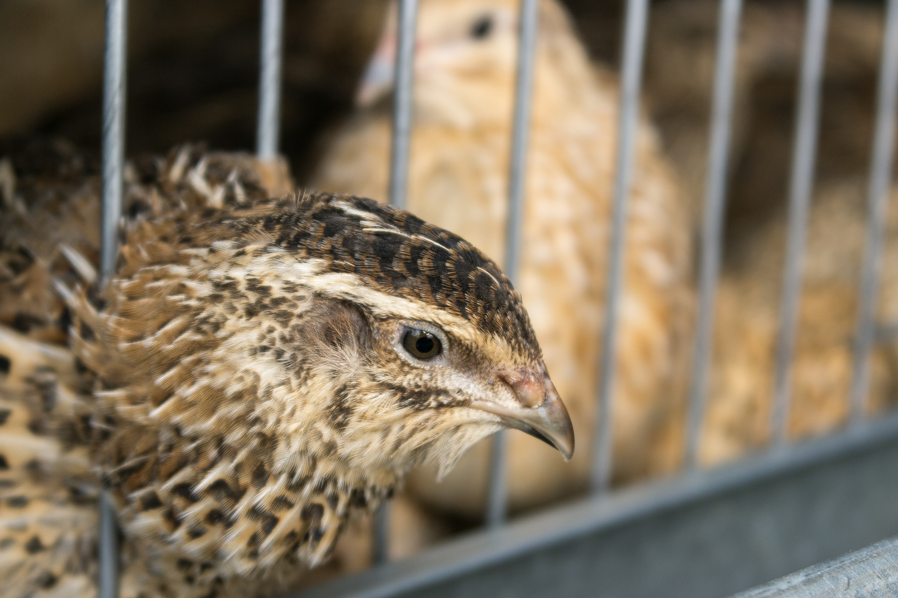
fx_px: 2044
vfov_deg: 16.6
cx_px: 439
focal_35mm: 82
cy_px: 312
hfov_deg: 24.8
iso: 200
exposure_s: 1/160
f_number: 5.6
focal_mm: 50
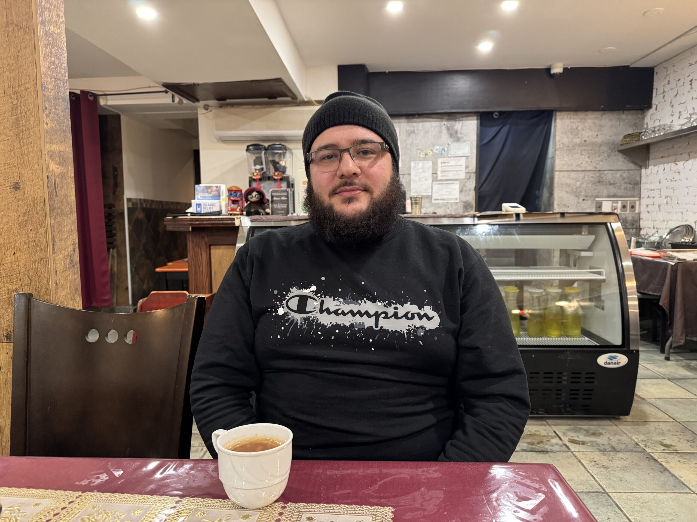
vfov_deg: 56.8
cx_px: 348
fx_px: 483
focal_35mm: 24
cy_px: 261
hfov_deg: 71.6
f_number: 1.78
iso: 640
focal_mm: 6.76
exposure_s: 1/60
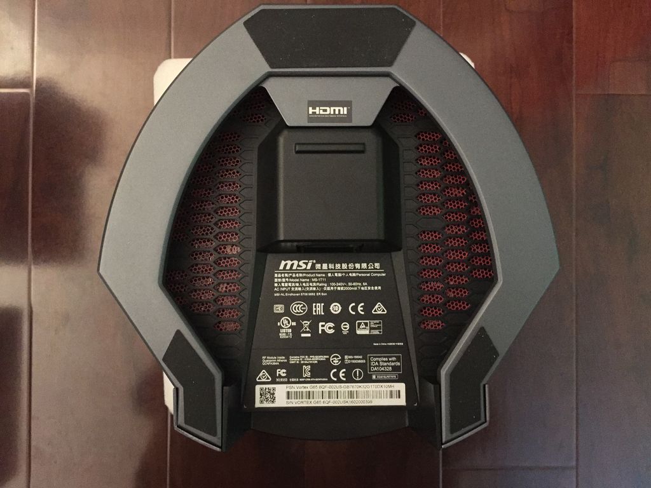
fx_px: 545
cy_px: 244
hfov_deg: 61.7
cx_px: 326
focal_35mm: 29
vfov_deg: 48.2
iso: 800
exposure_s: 1/15
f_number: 2.2
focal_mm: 4.15
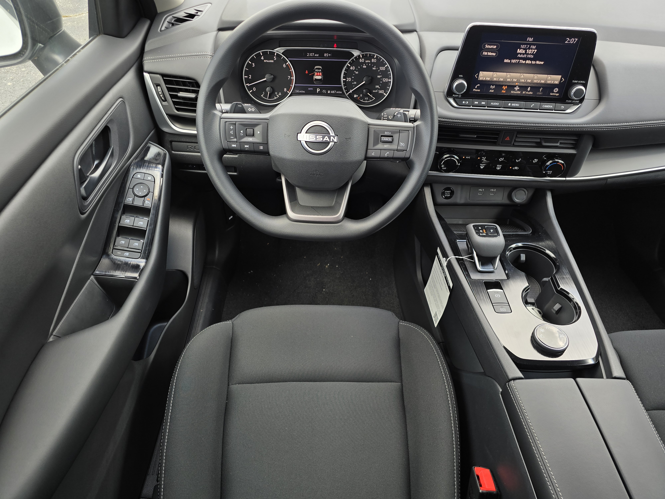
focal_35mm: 23
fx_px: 442
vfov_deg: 58.9
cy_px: 250
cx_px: 332
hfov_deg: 73.9
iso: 50
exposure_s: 1/180
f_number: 1.7
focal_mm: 6.3
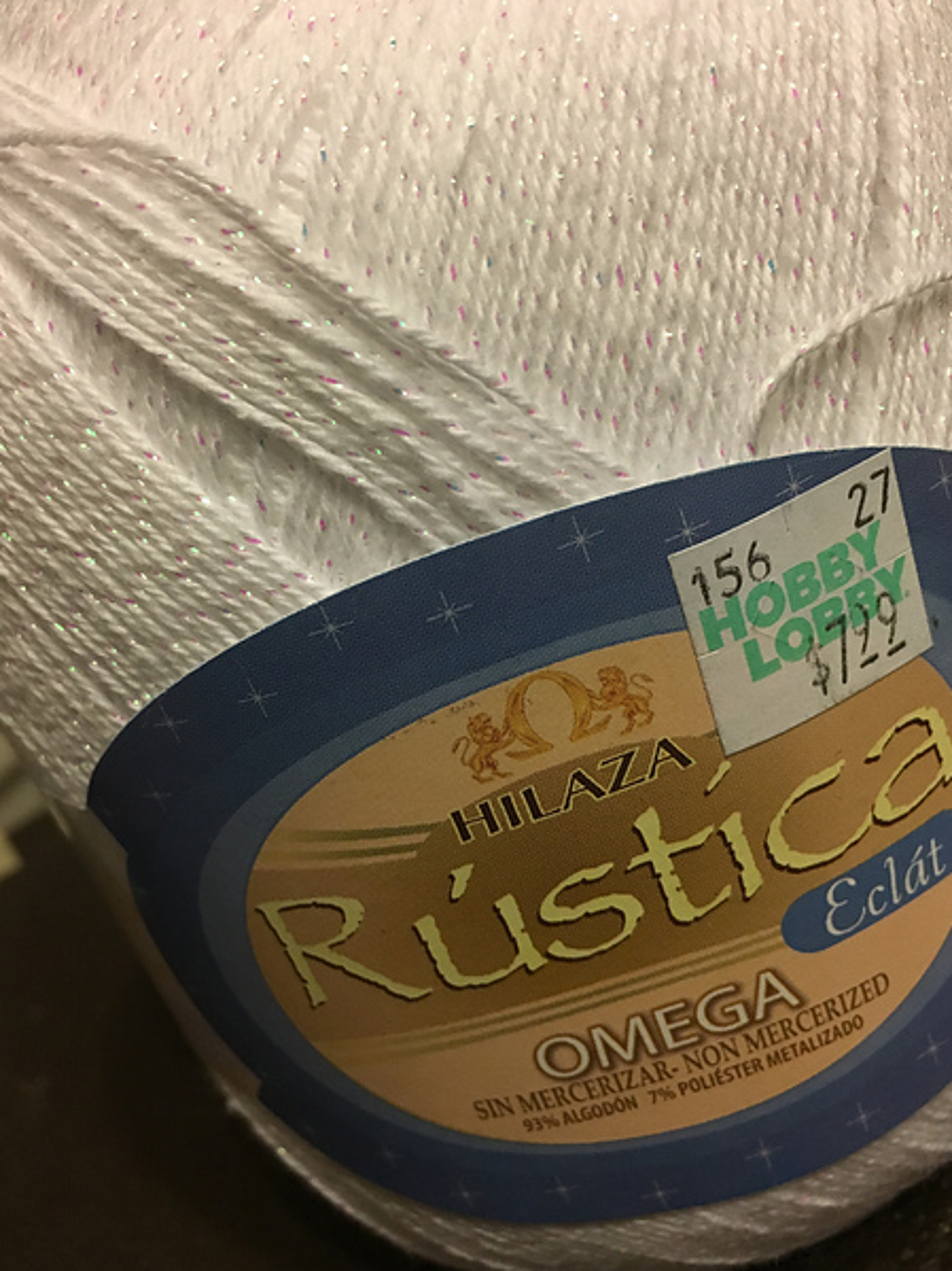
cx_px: 490
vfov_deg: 58.4
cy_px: 649
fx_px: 1137
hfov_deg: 45.4
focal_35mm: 31
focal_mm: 4.15
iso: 160
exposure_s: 1/30
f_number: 2.2
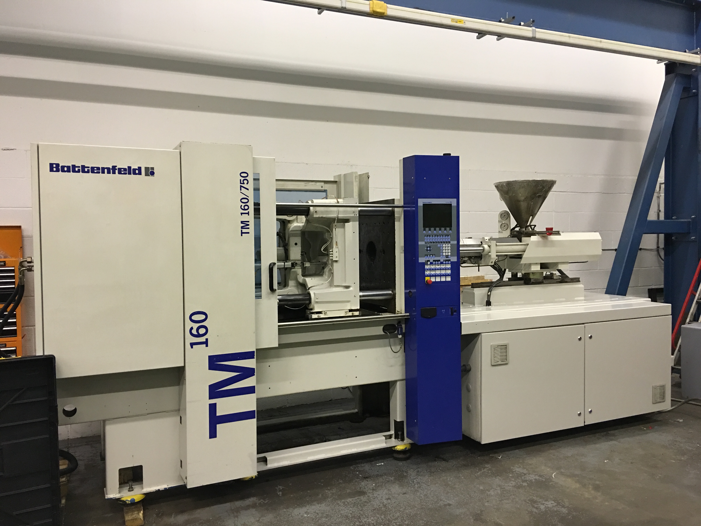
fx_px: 587
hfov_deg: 61.7
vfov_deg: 48.2
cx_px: 350
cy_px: 263
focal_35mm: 29
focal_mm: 4.15
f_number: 2.2
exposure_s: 1/17
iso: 100
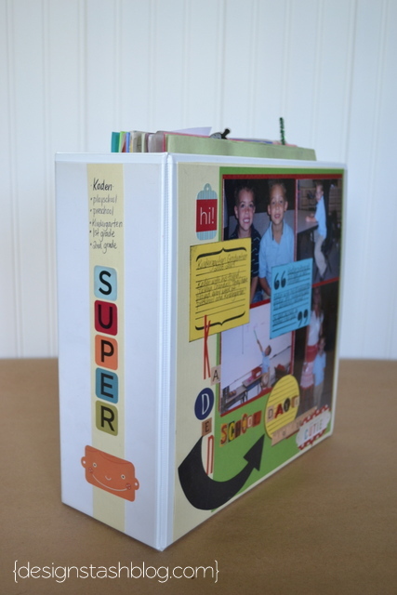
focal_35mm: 39
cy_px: 298
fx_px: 645
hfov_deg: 34.2
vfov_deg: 49.5
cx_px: 198
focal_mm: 26
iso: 400
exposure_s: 1/30
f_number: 4.2
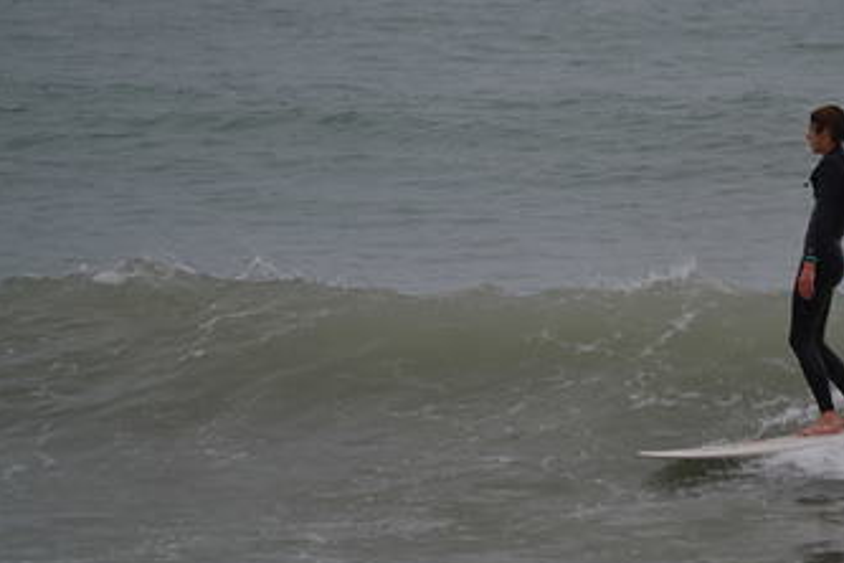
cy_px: 252
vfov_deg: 3.0
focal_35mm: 451
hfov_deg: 4.6
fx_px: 10573
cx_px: 585
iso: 250
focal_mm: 200
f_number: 5.6
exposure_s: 1/500
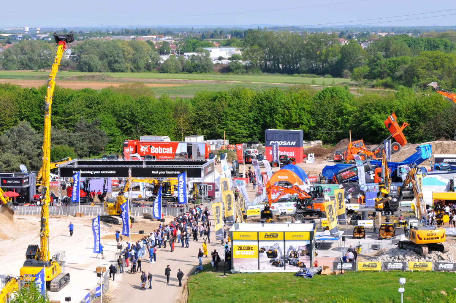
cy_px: 152
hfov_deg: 17.1
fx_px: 1518
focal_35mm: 120
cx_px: 228
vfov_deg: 11.4
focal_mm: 80
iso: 640
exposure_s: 1/400
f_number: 14
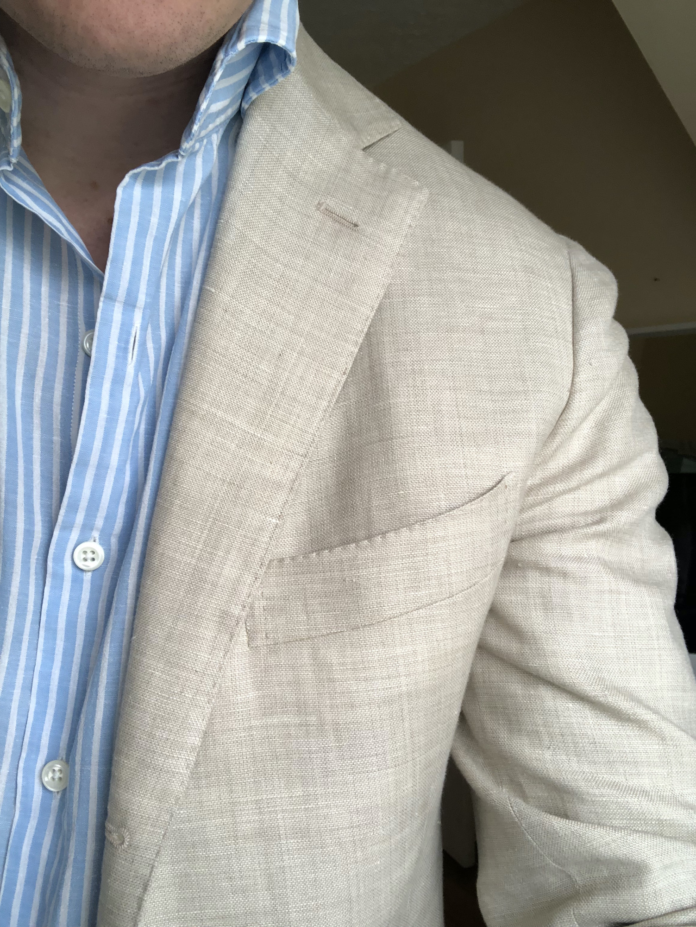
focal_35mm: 32
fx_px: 857
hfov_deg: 44.2
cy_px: 464
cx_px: 348
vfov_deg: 56.8
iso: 40
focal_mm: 2.87
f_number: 2.2
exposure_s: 1/120
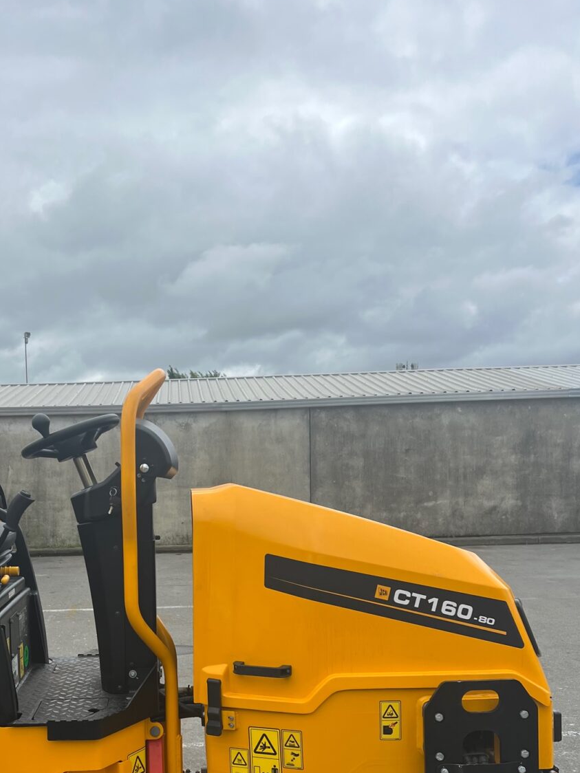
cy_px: 519
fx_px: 827
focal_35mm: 37
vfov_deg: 49.2
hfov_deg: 38.1
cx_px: 181
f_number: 1.5
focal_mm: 5.7
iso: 50
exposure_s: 1/7463
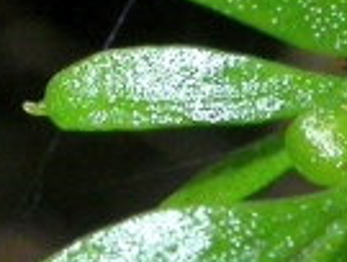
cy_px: -33
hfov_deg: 5.6
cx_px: 581
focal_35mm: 348
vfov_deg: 4.3
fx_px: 3498
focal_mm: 9.6
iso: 100
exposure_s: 1/60
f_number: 5.7
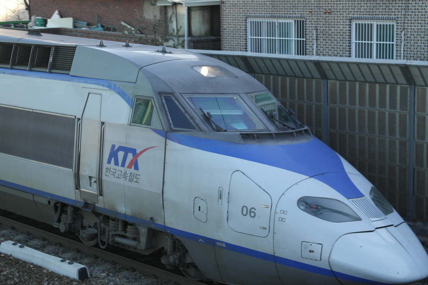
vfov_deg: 17.7
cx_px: 214
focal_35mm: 77
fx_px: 915
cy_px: 142
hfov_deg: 26.3
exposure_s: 1/250
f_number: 5.6
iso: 400
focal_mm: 50
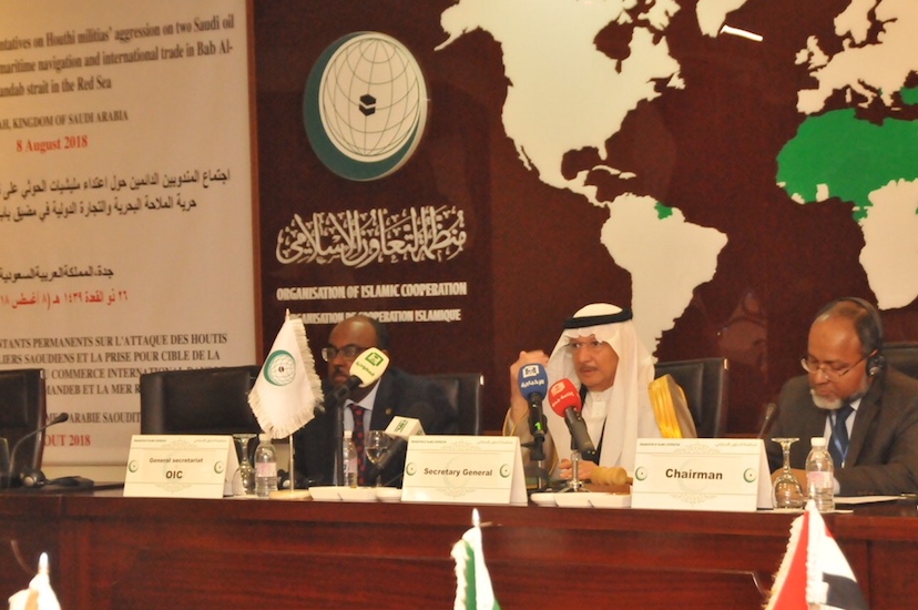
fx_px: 2929
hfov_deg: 17.8
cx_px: 353
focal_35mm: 115
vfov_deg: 11.9
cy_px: 298
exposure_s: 1/60
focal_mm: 62
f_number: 7.1
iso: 3200
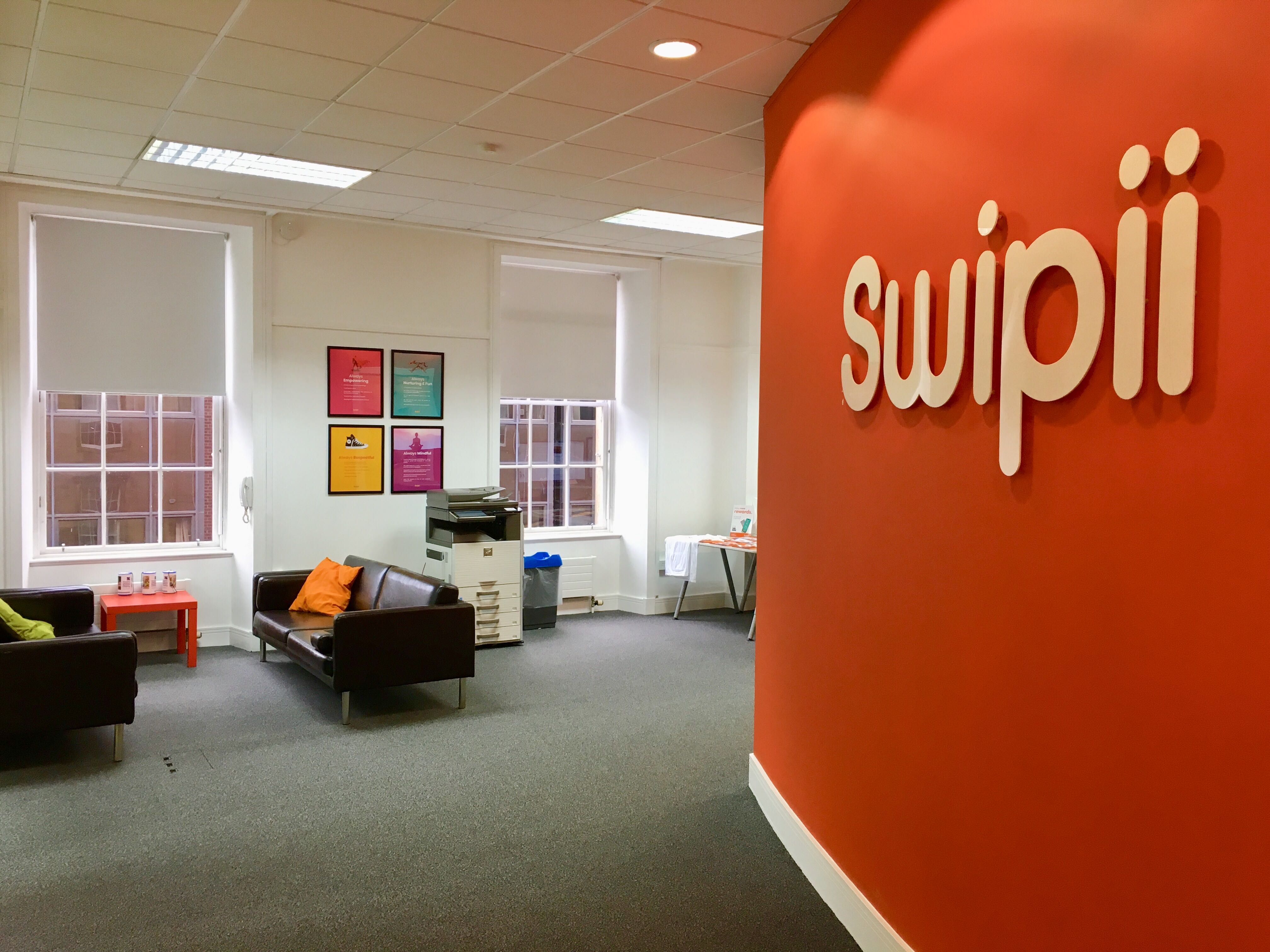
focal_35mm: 29
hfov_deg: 61.7
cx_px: 635
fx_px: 1064
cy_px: 476
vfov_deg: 48.2
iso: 80
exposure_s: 1/33
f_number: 2.2
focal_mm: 4.15
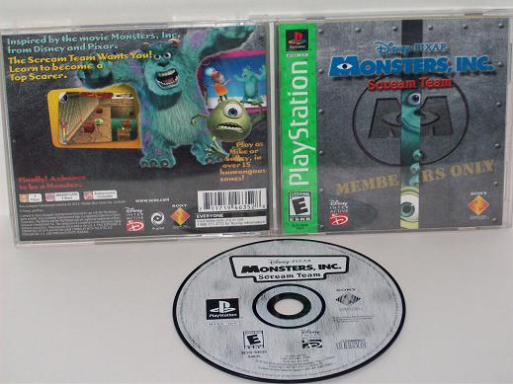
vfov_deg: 13.3
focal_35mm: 111
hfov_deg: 17.7
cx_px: 256
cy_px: 192
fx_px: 1645
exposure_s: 1/90.2
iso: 160
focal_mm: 18.6
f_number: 5.2
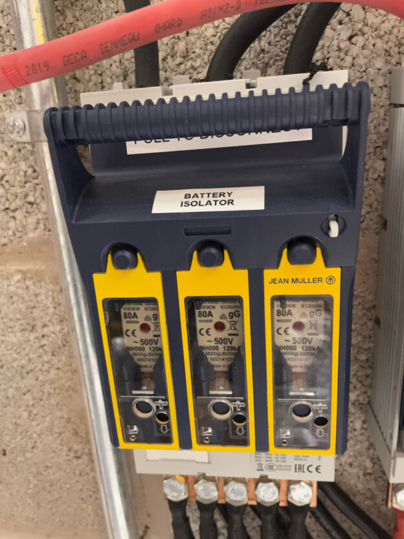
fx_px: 405
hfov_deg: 53.1
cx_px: 202
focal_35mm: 26
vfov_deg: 67.3
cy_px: 270
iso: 500
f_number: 1.6
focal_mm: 4.2
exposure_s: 1/25
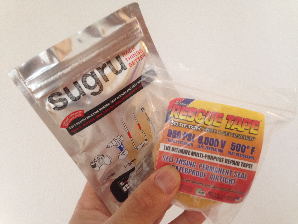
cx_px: 149
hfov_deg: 55.4
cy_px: 112
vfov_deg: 42.9
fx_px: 284
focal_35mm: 33
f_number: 2.4
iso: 160
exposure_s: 1/20
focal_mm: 4.12
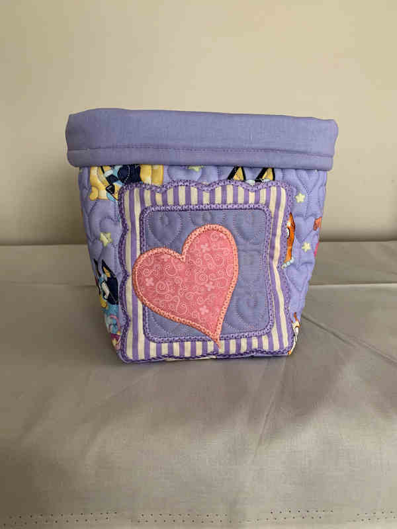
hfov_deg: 53.1
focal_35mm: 26
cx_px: 198
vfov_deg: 67.3
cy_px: 264
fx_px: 398
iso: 125
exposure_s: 1/60
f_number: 1.8
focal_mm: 4.25
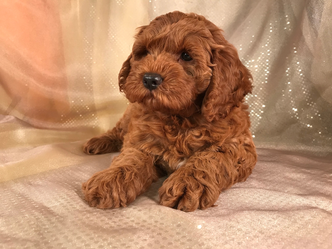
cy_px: 124
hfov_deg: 63.4
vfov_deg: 49.7
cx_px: 166
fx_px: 269
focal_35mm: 28
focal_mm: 3.99
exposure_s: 1/30
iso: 25
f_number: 1.8
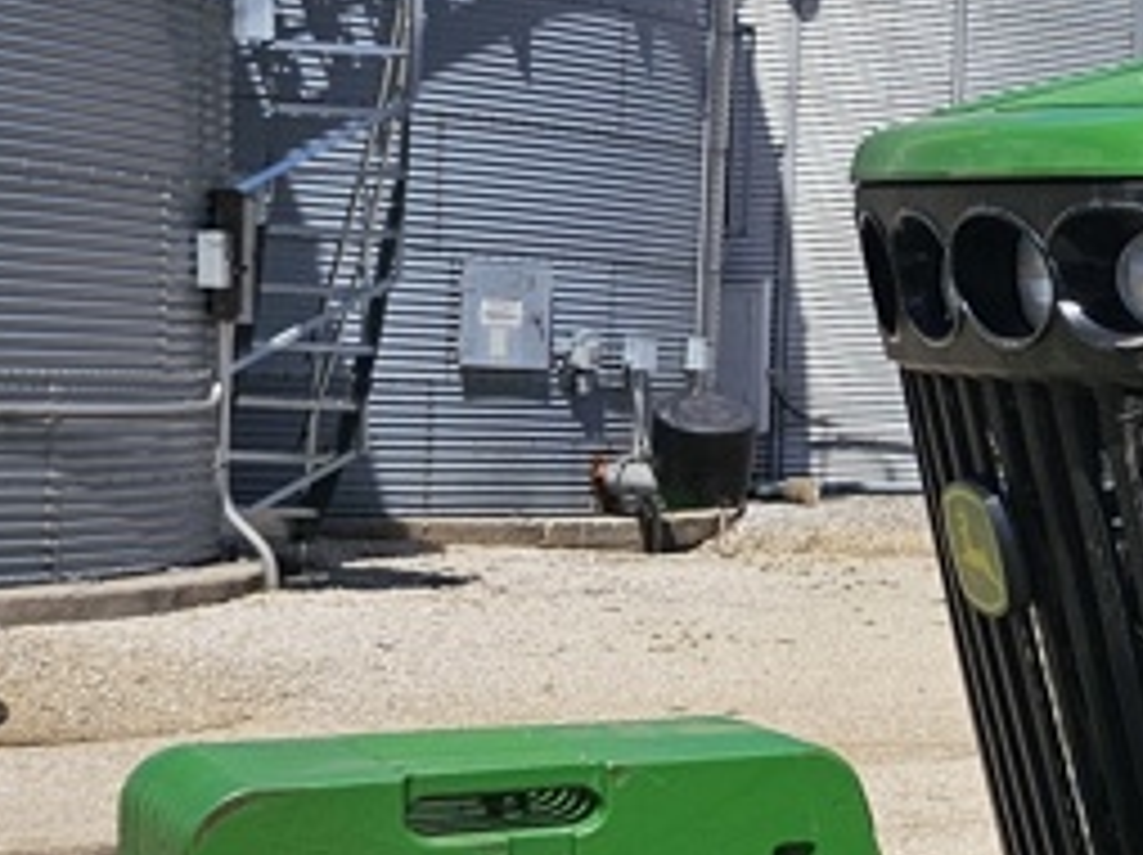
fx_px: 3827
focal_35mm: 116
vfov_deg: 12.7
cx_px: 2848
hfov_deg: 12.6
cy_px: 508
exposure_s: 1/1279
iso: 10
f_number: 1.7
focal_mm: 6.3
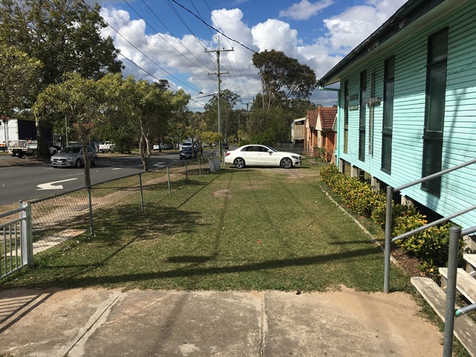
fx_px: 399
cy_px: 178
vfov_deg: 48.2
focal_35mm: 29
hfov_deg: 61.7
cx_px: 238
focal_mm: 4.15
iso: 25
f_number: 2.2
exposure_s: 1/2564
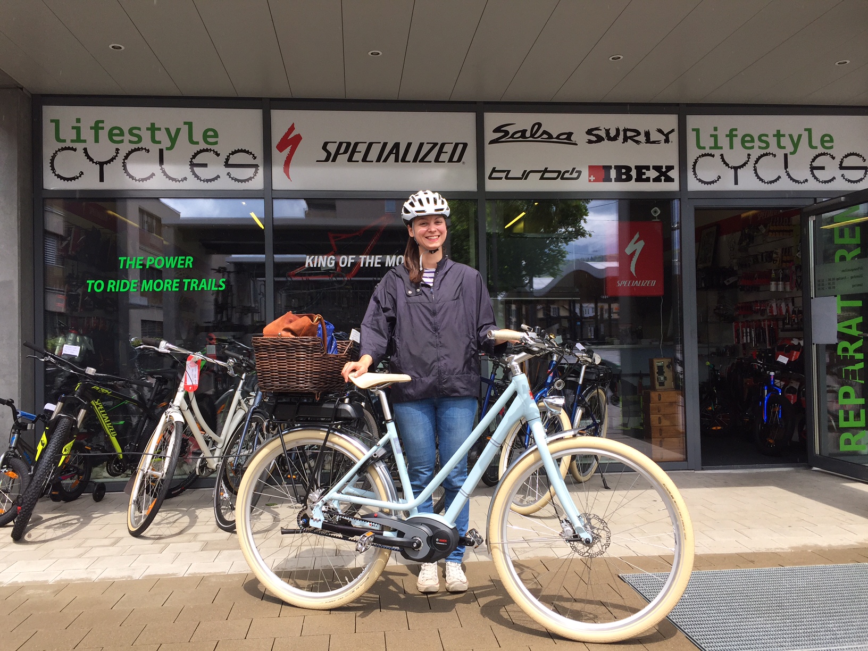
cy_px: 326
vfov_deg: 48.2
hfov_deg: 61.7
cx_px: 434
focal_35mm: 29
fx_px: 727
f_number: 2.2
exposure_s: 1/732
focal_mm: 4.15
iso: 32
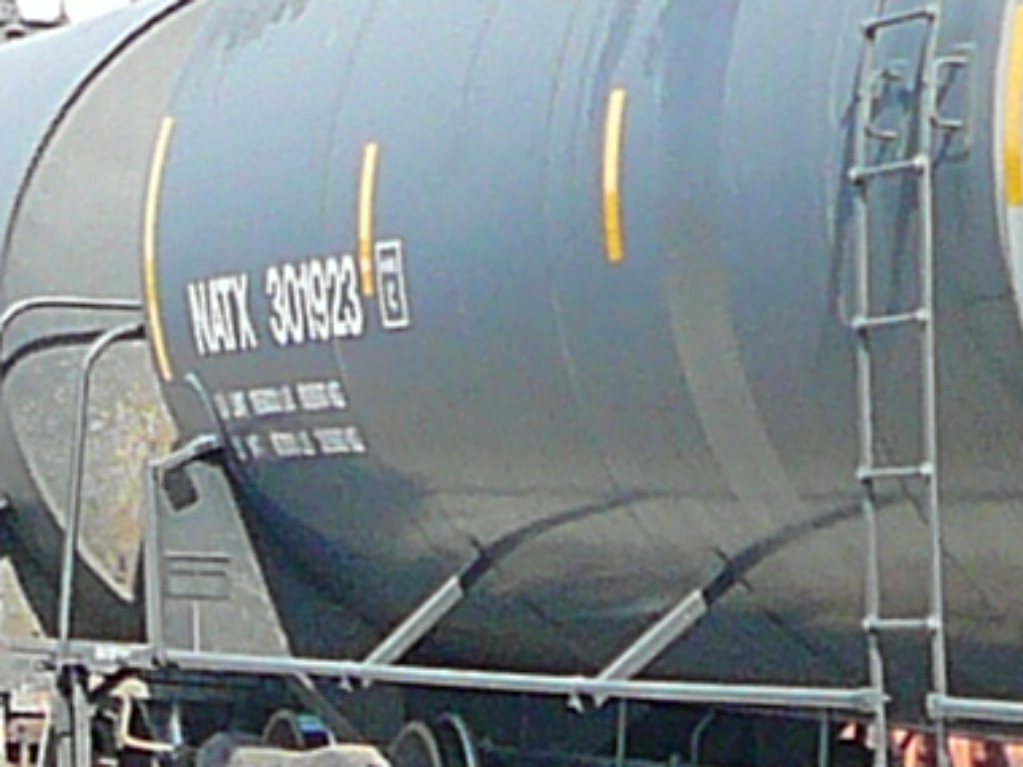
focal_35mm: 236
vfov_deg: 6.3
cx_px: 867
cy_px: 353
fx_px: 6974
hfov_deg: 8.4
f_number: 2.8
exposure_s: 1/500
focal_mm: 5.2
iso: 80
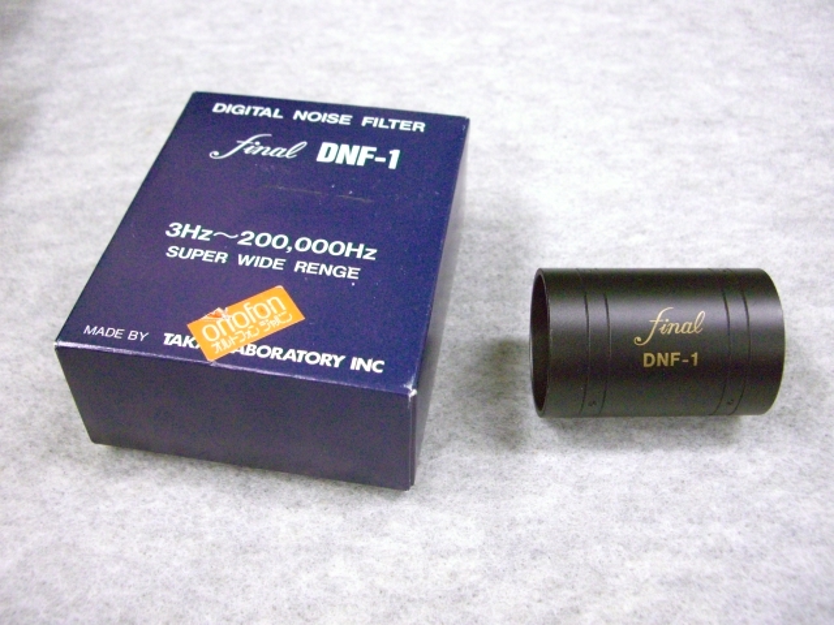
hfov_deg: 49.0
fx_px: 916
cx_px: 417
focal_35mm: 38
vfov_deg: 37.7
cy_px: 312
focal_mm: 7.9
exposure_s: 1/60
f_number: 2.8
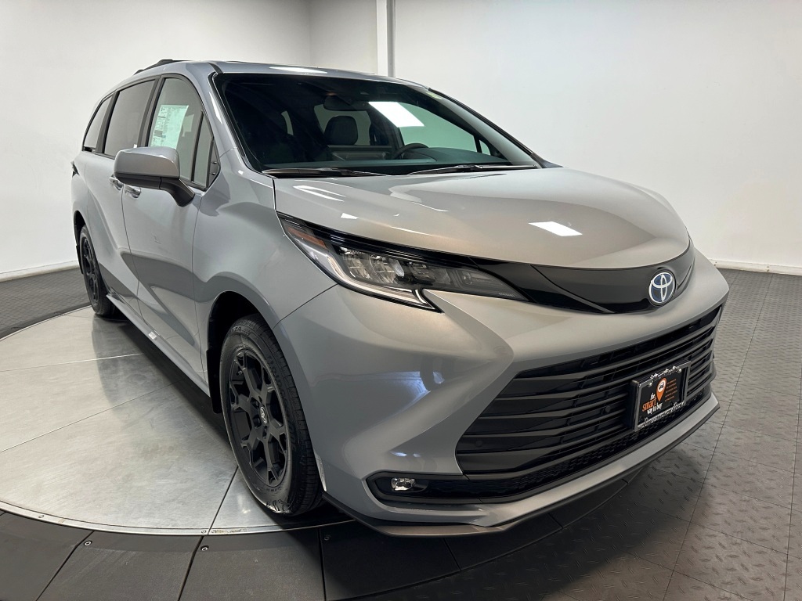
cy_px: 300
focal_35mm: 24
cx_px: 401
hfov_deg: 71.6
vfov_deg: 56.8
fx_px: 556
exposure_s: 1/60
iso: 320
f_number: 1.78
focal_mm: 6.86
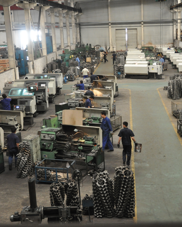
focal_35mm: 56
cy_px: 113
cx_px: 119
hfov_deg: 27.0
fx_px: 377
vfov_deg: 33.6
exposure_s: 1/30
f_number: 3.8
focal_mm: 26
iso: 1600
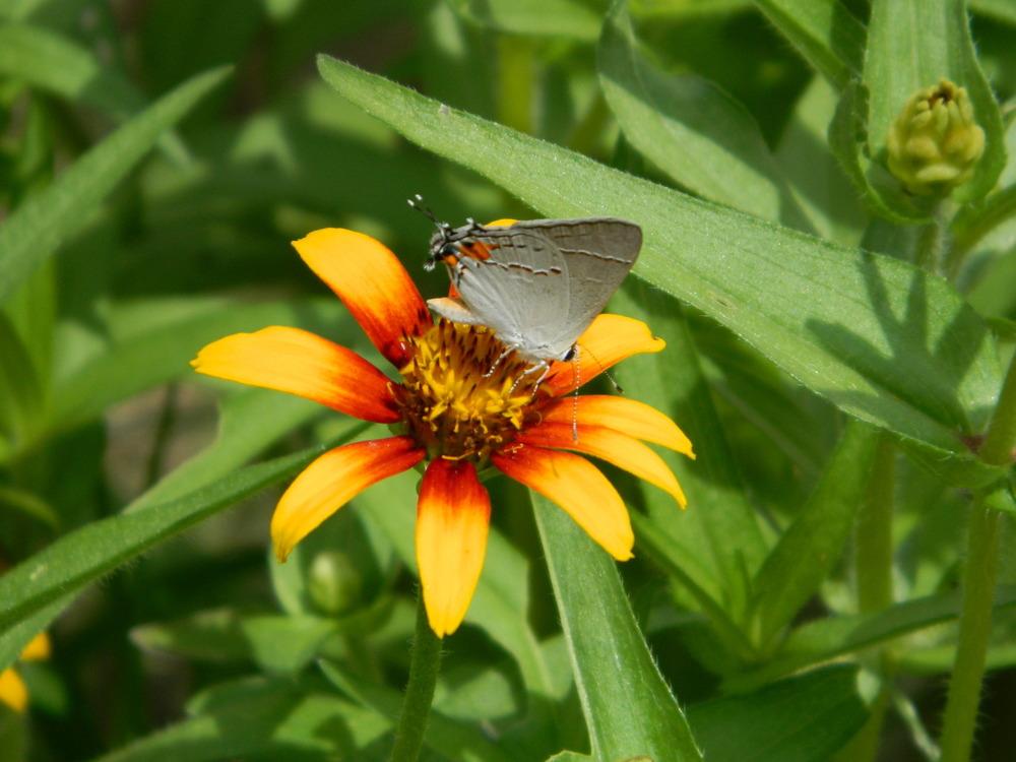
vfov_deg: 5.3
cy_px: 381
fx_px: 8159
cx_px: 508
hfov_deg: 7.1
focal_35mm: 278
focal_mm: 50
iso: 110
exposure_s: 1/500
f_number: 5.6
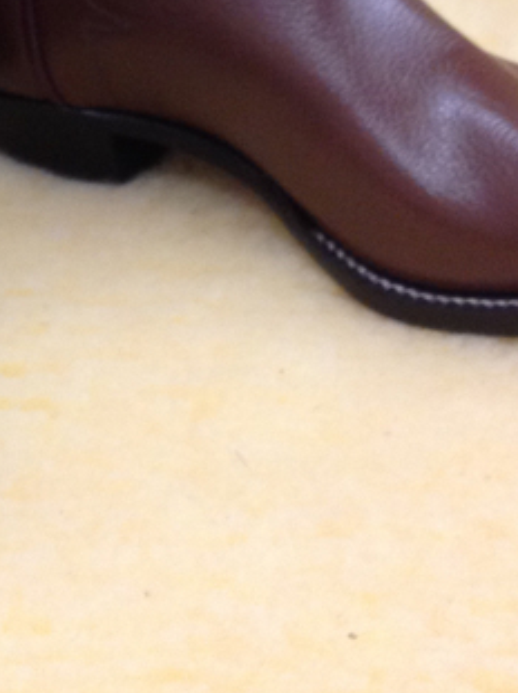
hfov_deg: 12.1
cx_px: 89
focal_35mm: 122
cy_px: -262
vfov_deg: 15.2
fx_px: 2438
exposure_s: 1/20
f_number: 2.4
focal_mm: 4.28
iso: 100
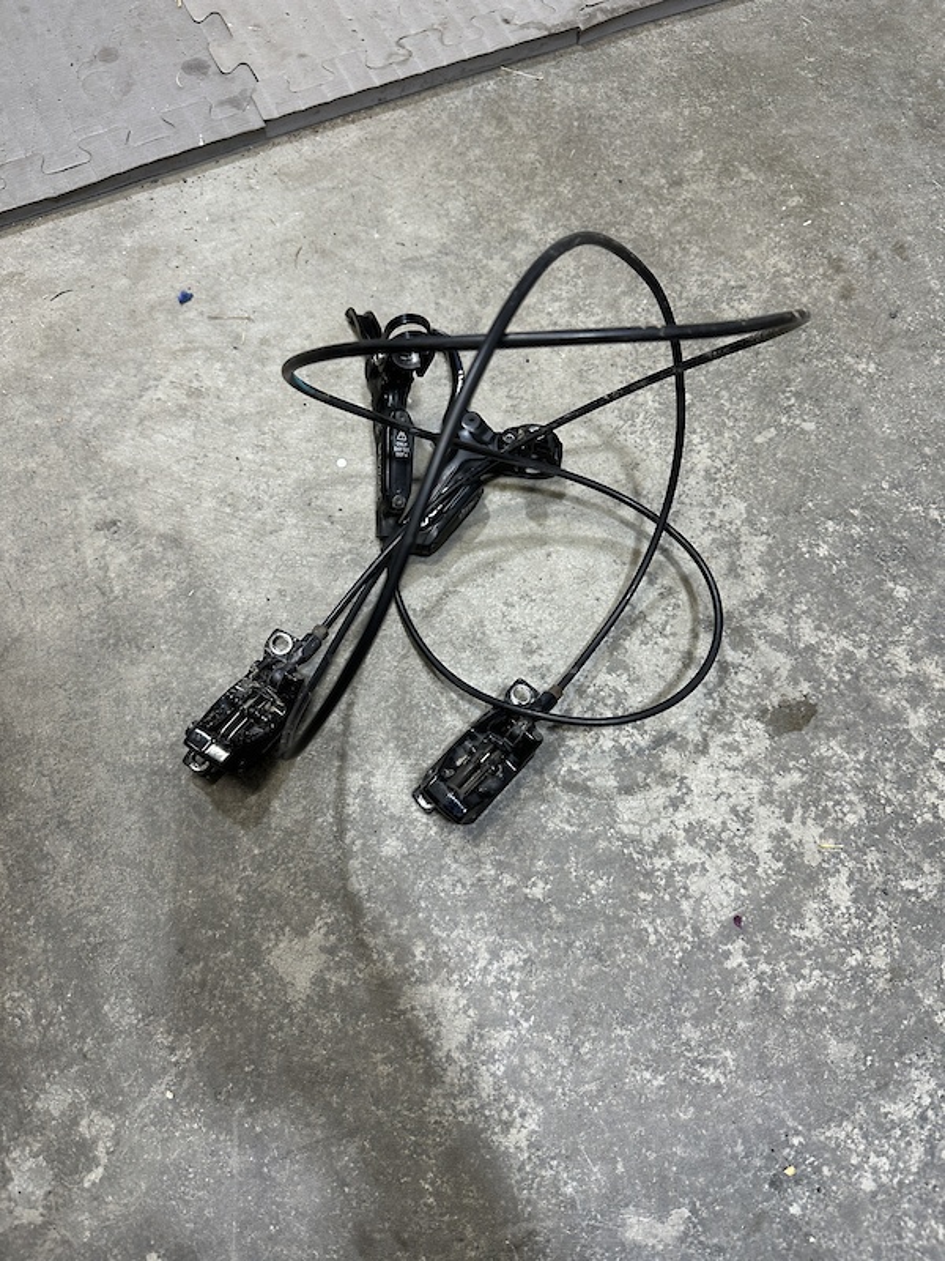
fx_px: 874
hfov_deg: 56.8
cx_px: 472
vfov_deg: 71.6
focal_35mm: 24
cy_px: 630
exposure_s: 1/60
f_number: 1.78
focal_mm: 6.86
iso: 200
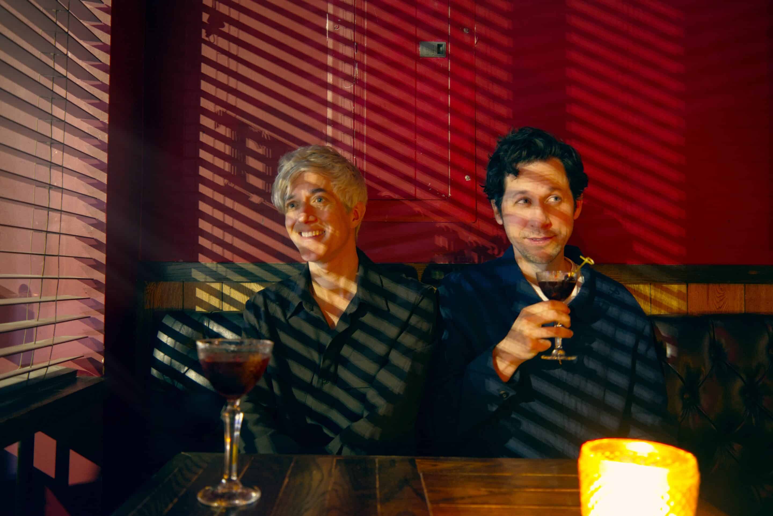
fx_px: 580
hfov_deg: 67.4
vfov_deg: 48.0
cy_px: 258
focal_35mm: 27
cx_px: 386
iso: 400
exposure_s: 3
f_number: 3.5
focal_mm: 18
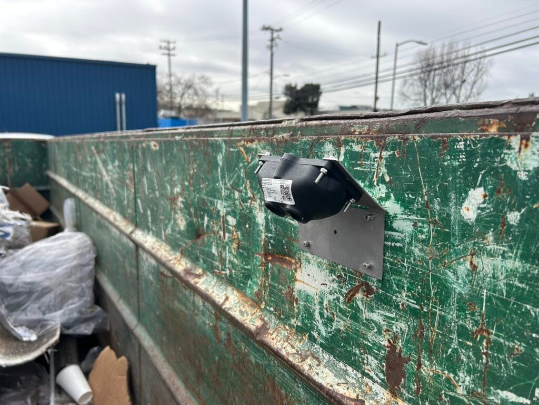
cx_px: 270
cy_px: 202
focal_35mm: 26
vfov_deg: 53.1
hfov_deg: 67.3
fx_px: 405
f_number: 1.5
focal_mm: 5.7
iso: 50
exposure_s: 1/3077
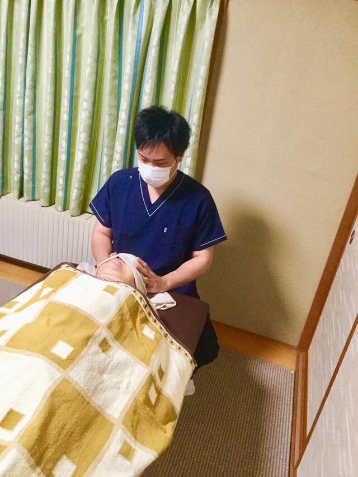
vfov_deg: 58.3
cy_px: 238
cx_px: 179
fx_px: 427
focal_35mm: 31
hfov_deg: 45.5
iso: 200
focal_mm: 3.3
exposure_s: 1/20
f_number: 2.4
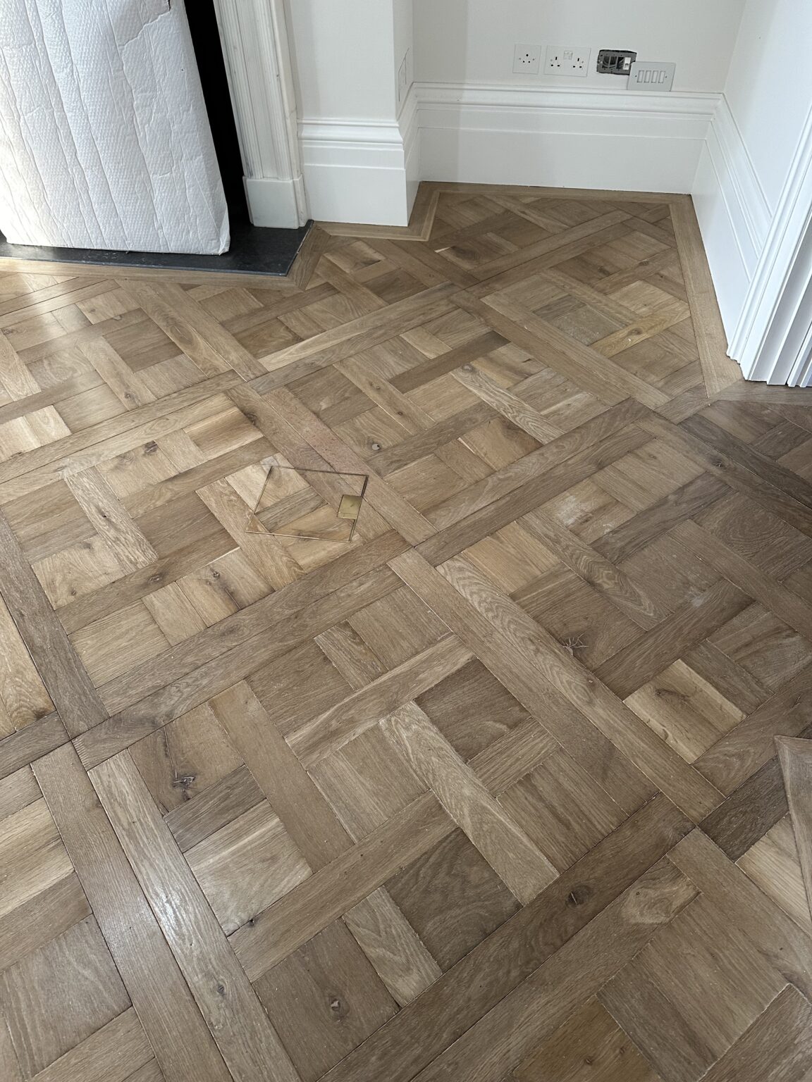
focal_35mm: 24
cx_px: 406
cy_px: 541
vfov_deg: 71.6
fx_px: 751
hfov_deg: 56.8
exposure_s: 1/62
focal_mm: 6.86
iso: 250
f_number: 1.78
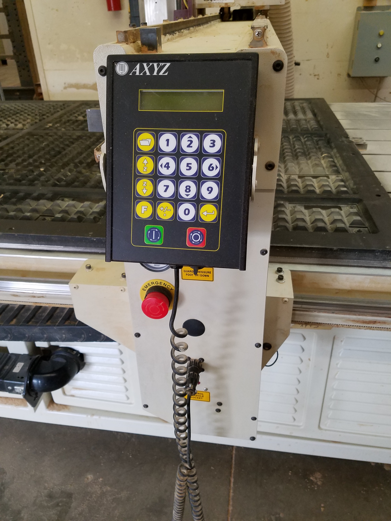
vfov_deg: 67.3
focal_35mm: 26
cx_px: 196
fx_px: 392
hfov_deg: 53.1
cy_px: 260
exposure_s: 1/60
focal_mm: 4.2
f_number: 1.7
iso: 160
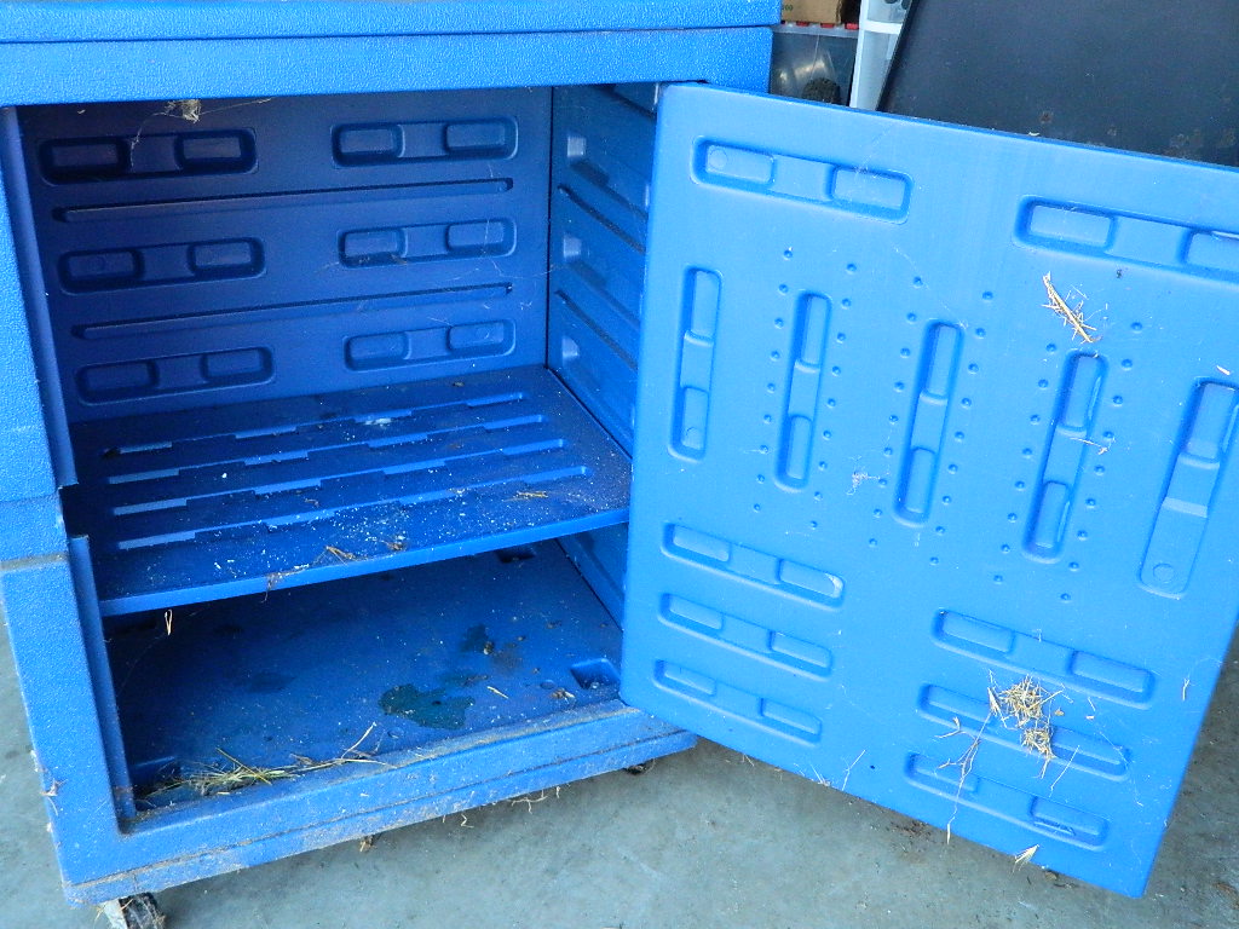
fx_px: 1253
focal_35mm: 35
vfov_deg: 40.7
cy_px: 464
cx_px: 620
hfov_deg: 52.6
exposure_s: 1/100
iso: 400
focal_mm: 6.2
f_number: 3.3
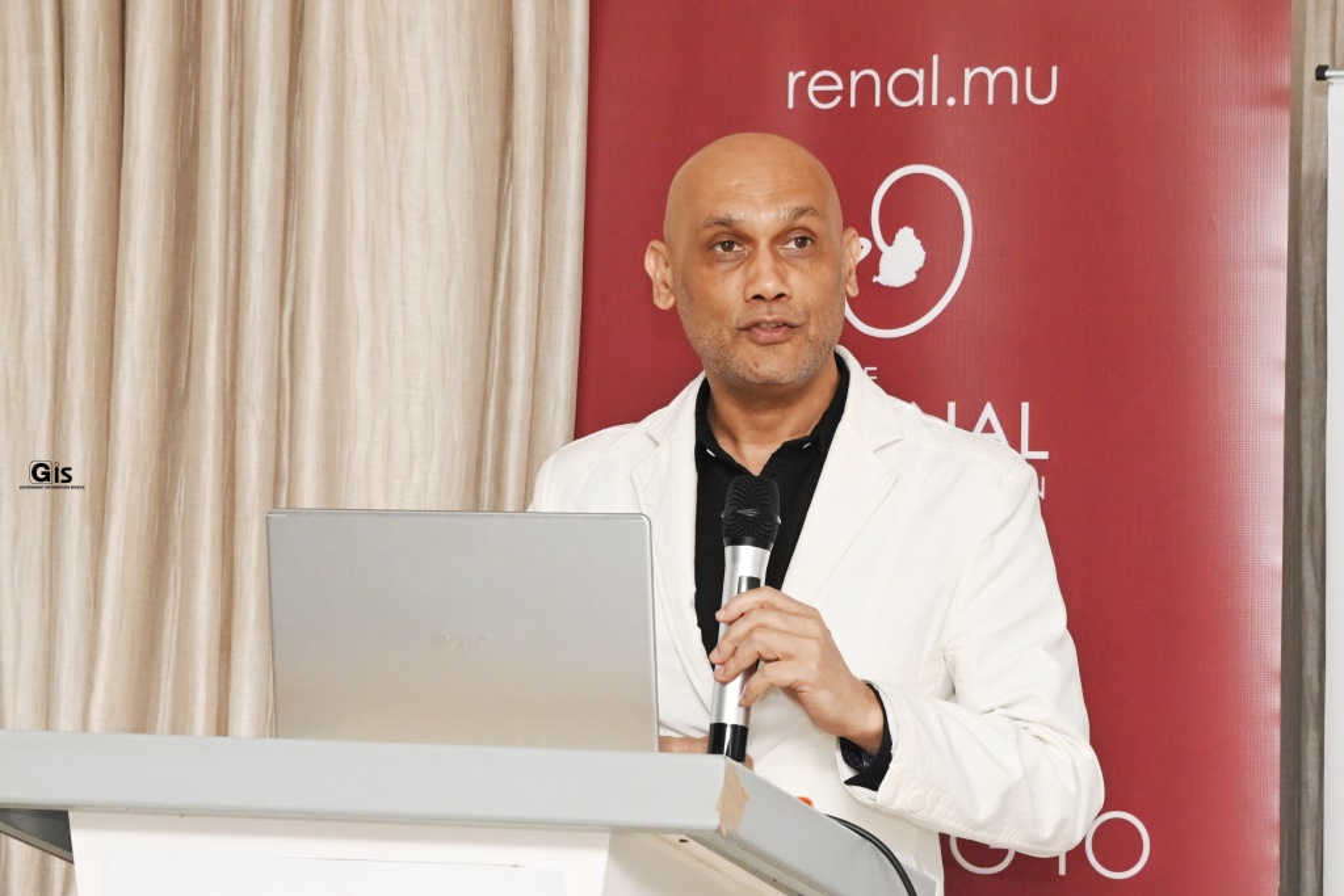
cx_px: 672
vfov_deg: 14.9
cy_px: 448
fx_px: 3435
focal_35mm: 92
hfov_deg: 22.1
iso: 3200
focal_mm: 92
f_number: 9
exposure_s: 1/160
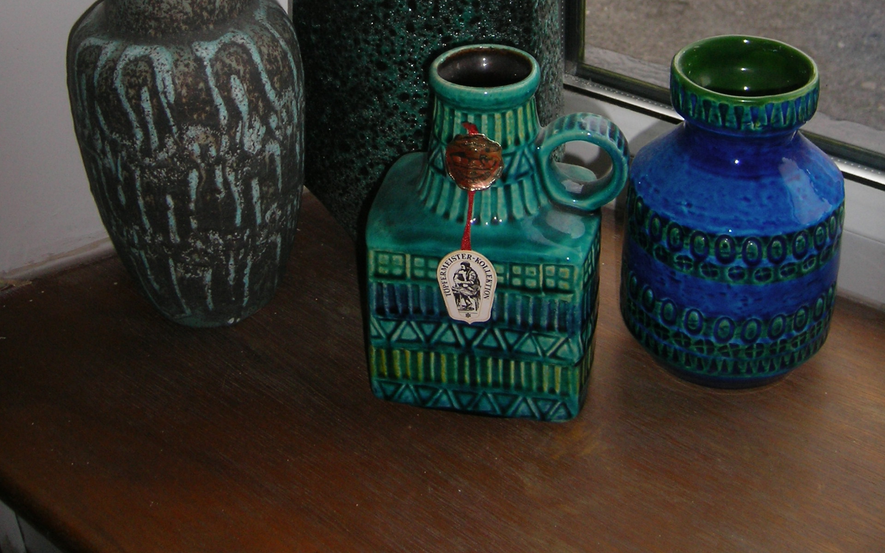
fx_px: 1230
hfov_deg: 39.6
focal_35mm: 51
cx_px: 443
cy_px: 28
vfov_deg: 24.4
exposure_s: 1/60
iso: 100
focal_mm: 60
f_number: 2.8
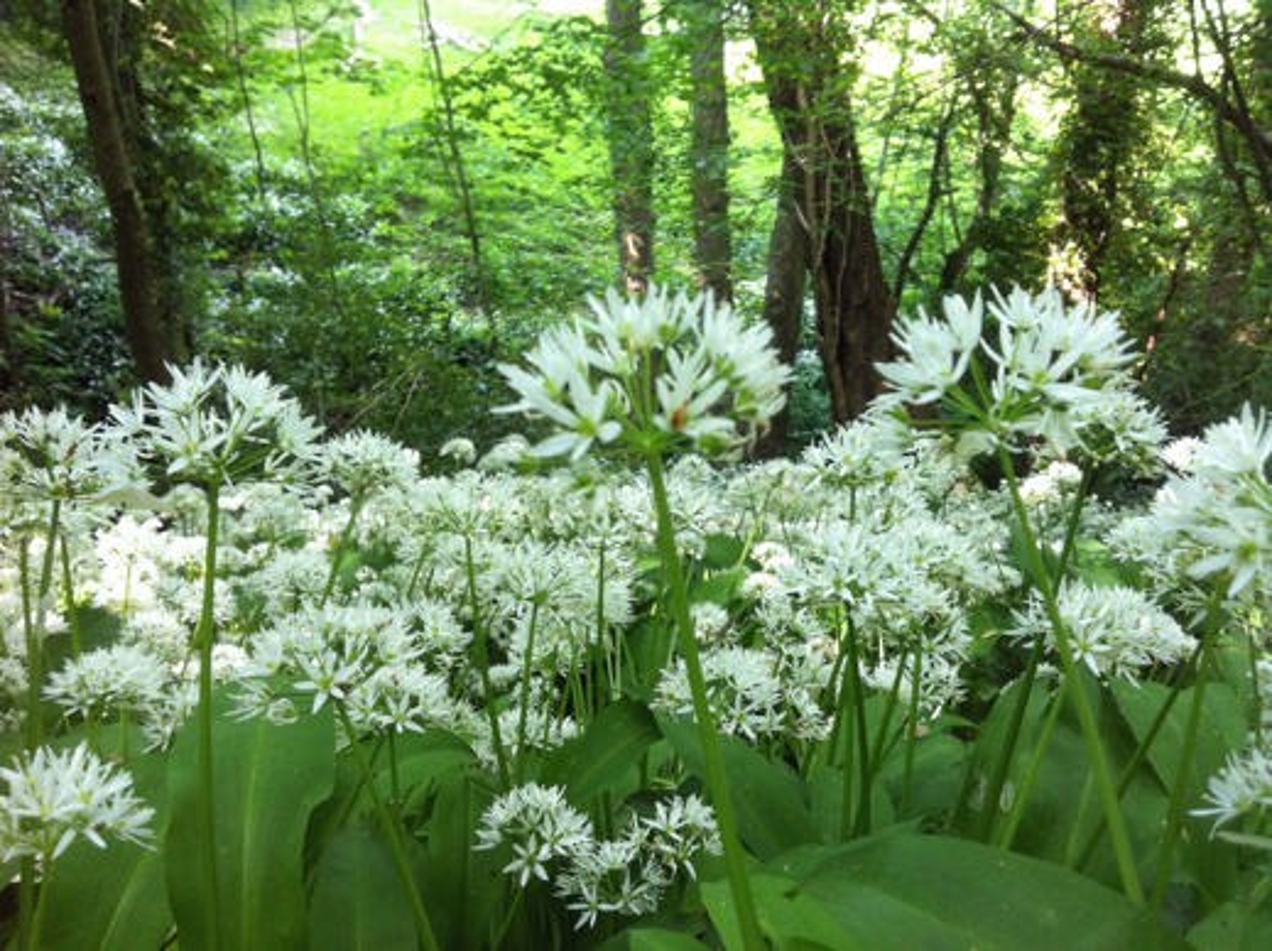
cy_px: 476
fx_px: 1285
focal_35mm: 35
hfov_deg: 52.7
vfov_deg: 40.6
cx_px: 636
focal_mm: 3.85
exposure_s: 1/50
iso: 100
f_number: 2.8
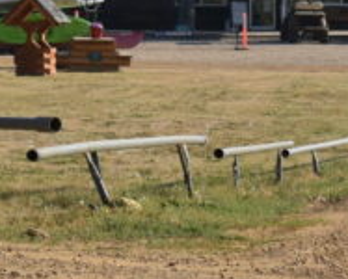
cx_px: 301
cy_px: -66
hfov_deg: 4.7
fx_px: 4263
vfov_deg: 3.7
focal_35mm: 414
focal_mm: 55
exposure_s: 1/1000
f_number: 6.3
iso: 200
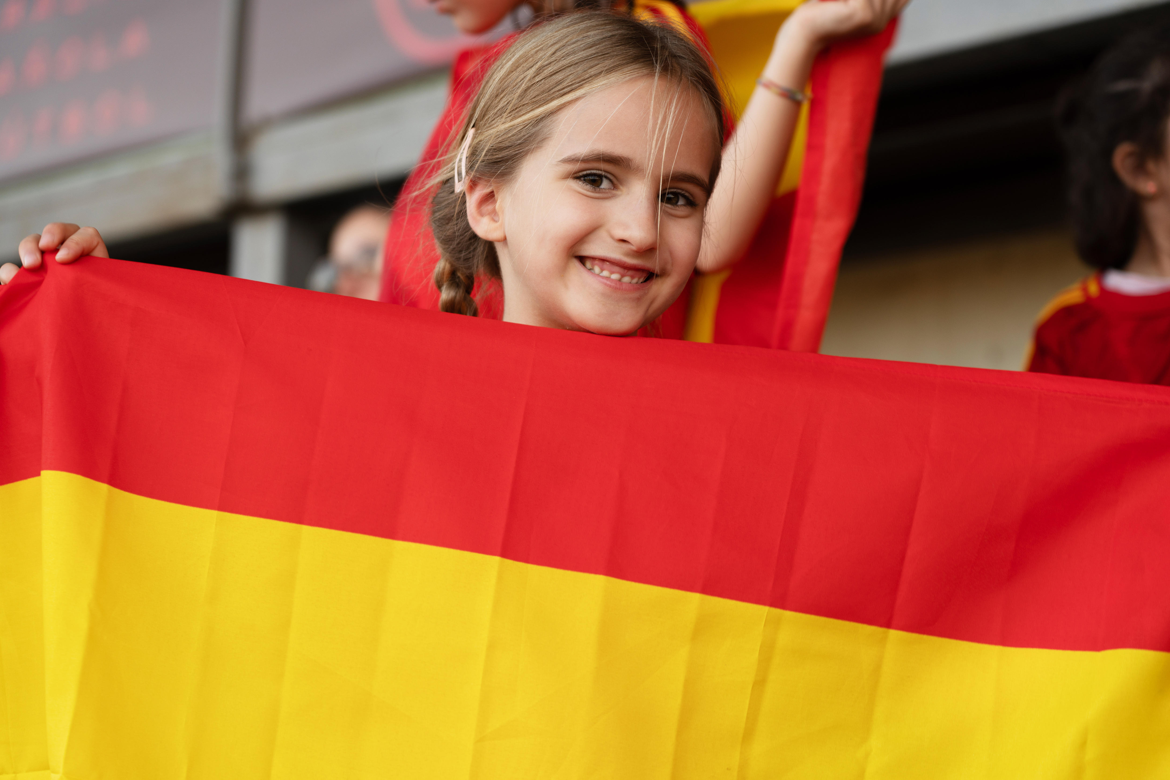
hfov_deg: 19.5
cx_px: 585
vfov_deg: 13.0
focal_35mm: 105
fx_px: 3413
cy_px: 390
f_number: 4
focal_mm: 105
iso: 160
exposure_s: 1/125
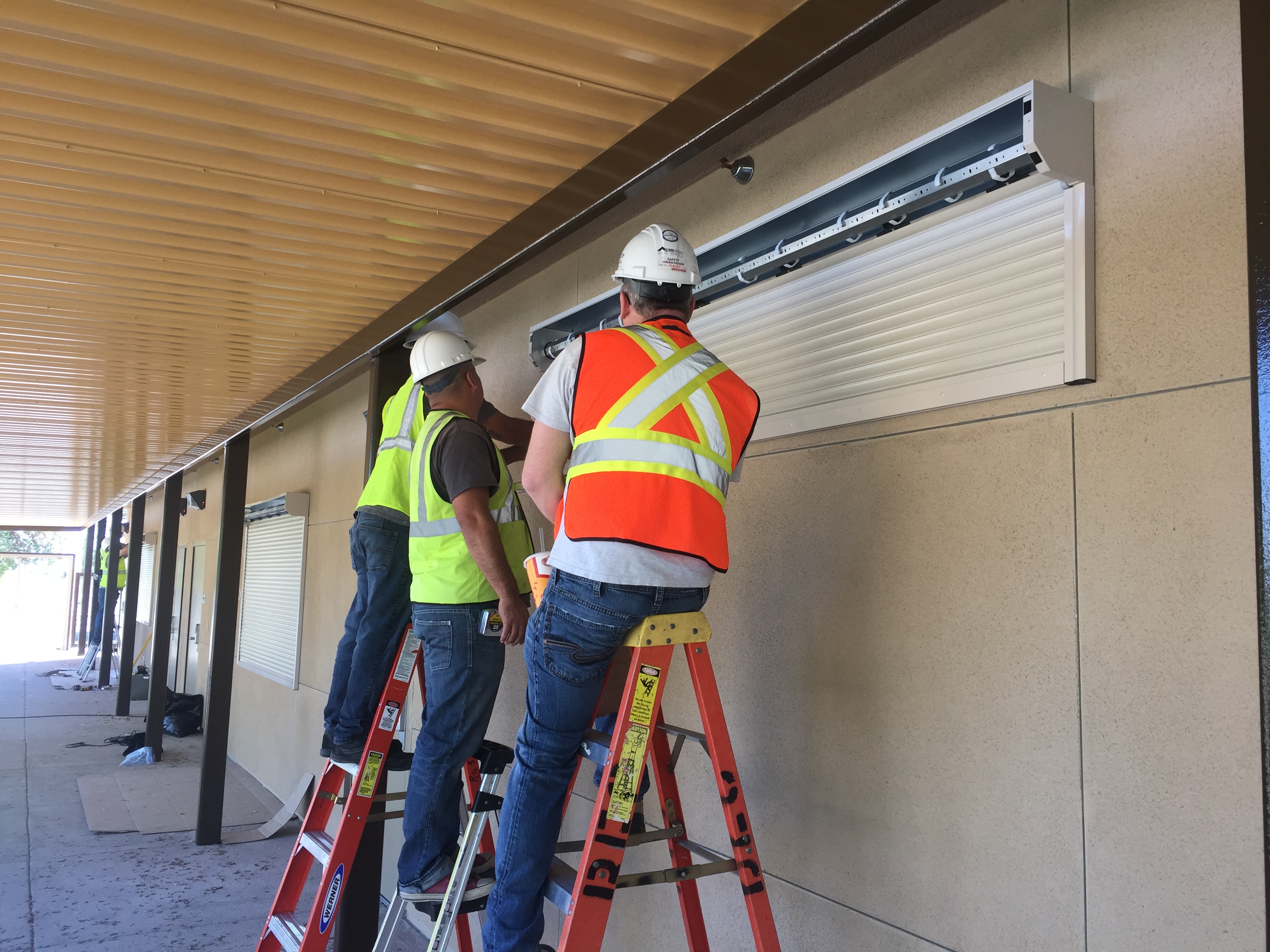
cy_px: 476
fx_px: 1064
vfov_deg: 48.2
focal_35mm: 29
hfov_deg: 61.7
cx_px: 635
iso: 40
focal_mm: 4.15
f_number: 2.2
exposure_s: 1/120
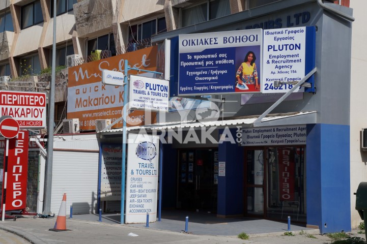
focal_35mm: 54
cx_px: 184
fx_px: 550
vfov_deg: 25.0
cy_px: 122
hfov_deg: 36.9
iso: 100
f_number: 11
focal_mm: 36
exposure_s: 1/320
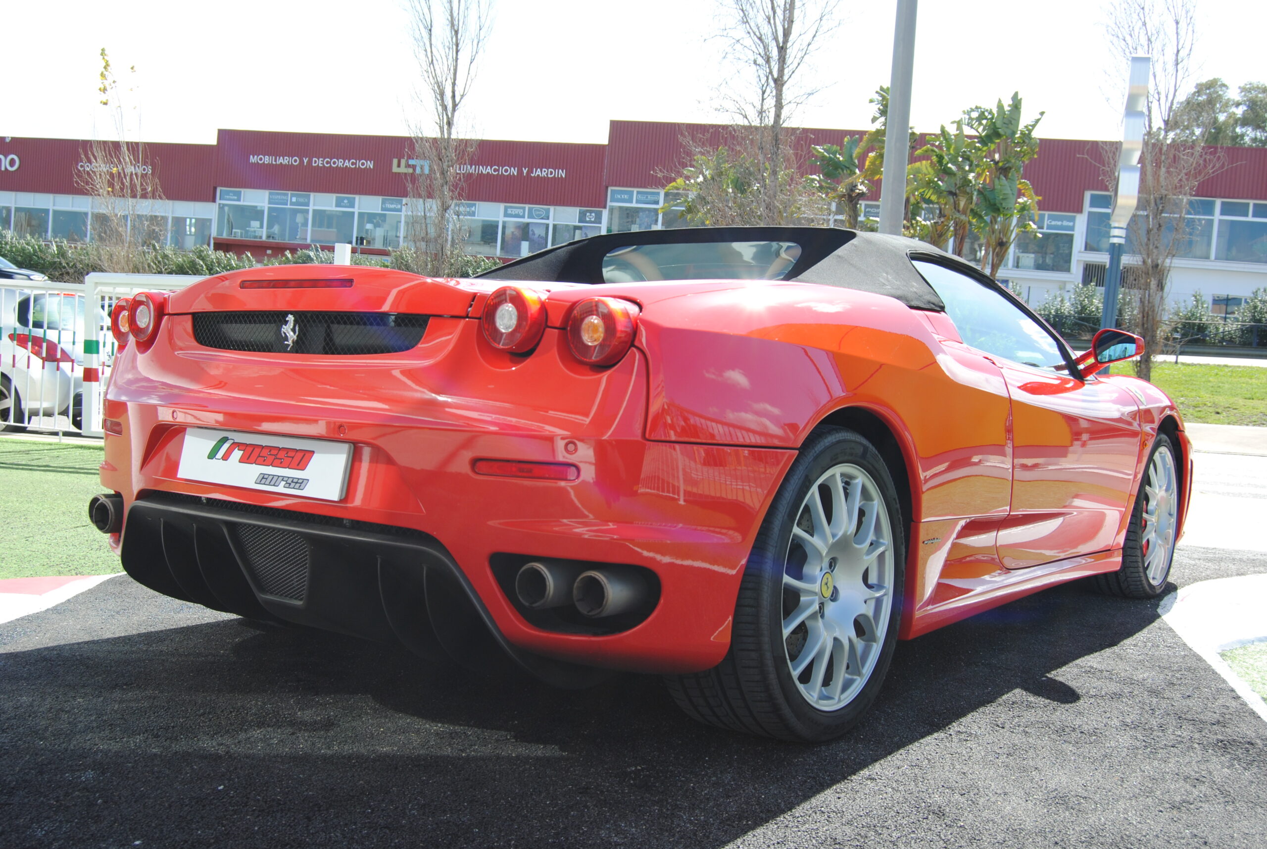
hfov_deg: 53.1
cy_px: 424
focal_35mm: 36
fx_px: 1269
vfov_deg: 37.0
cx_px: 634
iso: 100
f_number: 6.3
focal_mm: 24
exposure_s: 1/160
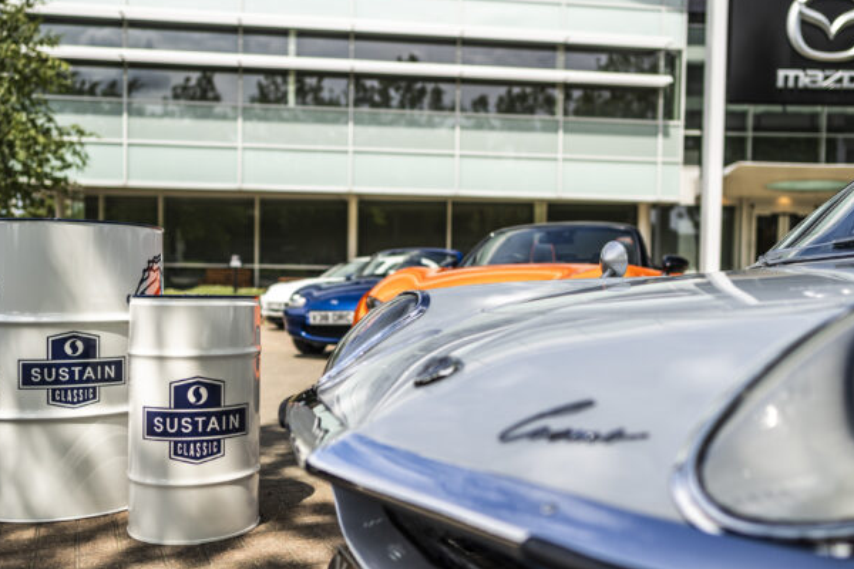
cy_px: 312
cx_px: 426
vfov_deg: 41.1
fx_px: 759
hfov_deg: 58.7
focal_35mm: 32
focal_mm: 24
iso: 50
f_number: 1.6
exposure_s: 1/1600
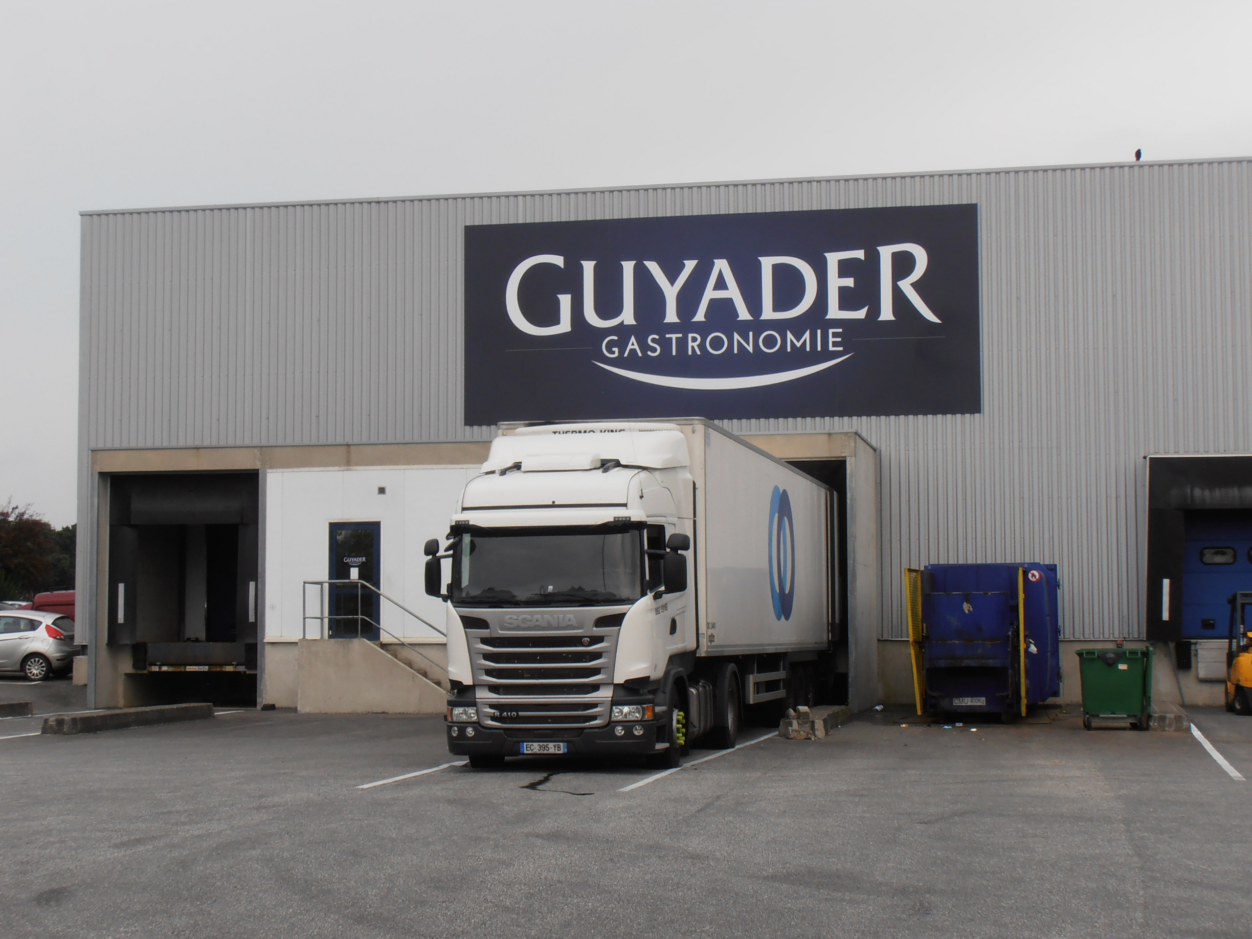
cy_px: 470
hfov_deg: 28.2
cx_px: 626
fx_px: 2496
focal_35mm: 69
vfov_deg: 21.3
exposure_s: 1/80
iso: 80
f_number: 12
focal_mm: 12.29
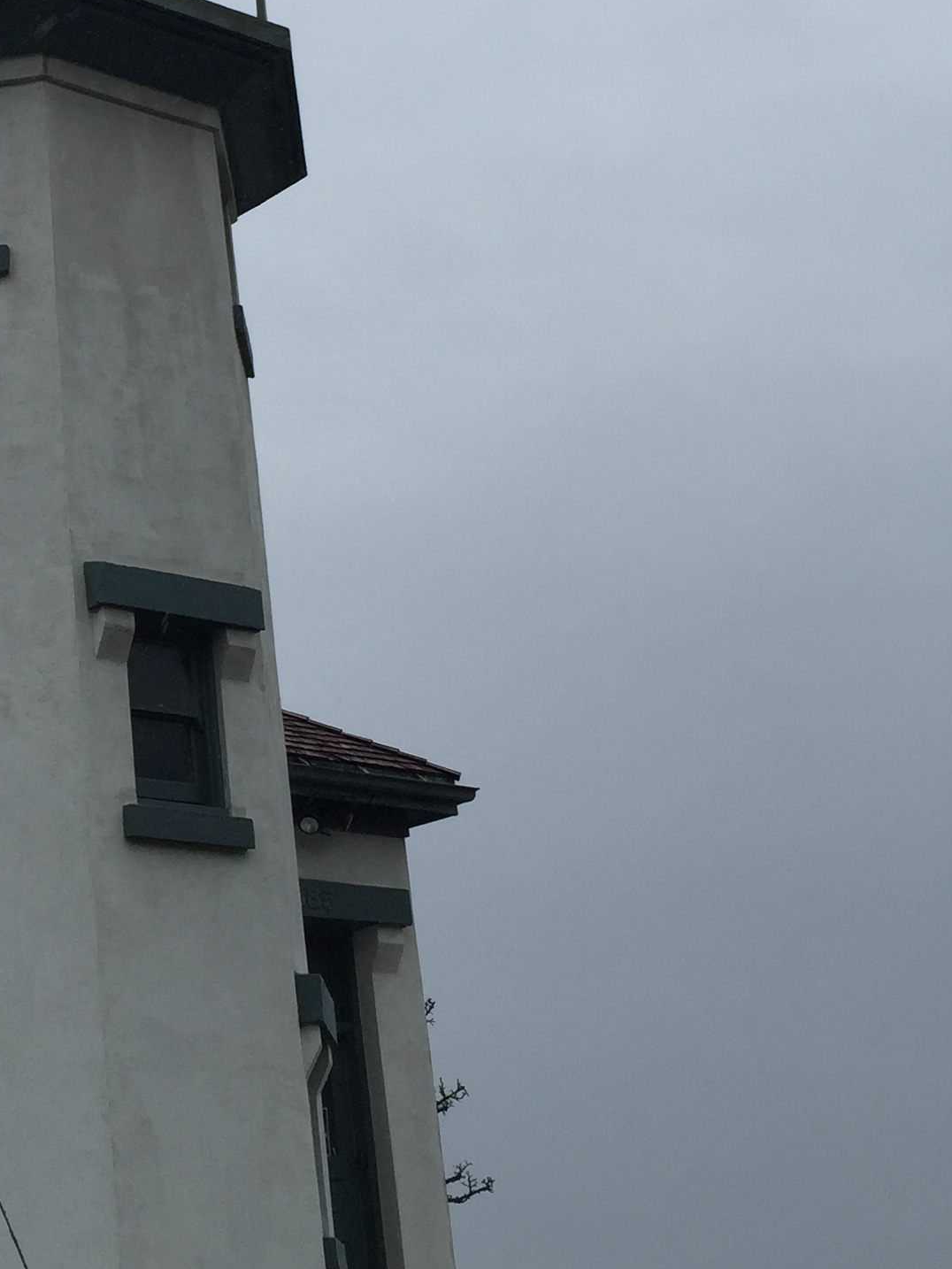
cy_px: 357
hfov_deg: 21.1
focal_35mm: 66
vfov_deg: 29.0
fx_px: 2419
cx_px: -99
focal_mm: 4.15
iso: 32
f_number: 2.2
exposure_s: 1/638
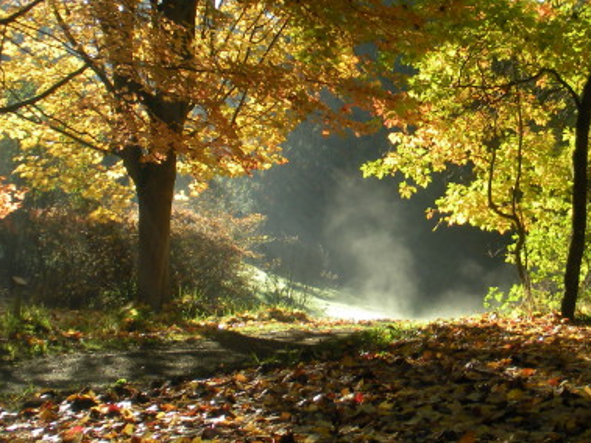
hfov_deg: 27.2
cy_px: 145
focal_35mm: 71
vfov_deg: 20.6
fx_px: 1212
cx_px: 419
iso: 64
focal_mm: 6.3
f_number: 3.5
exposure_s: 1/224
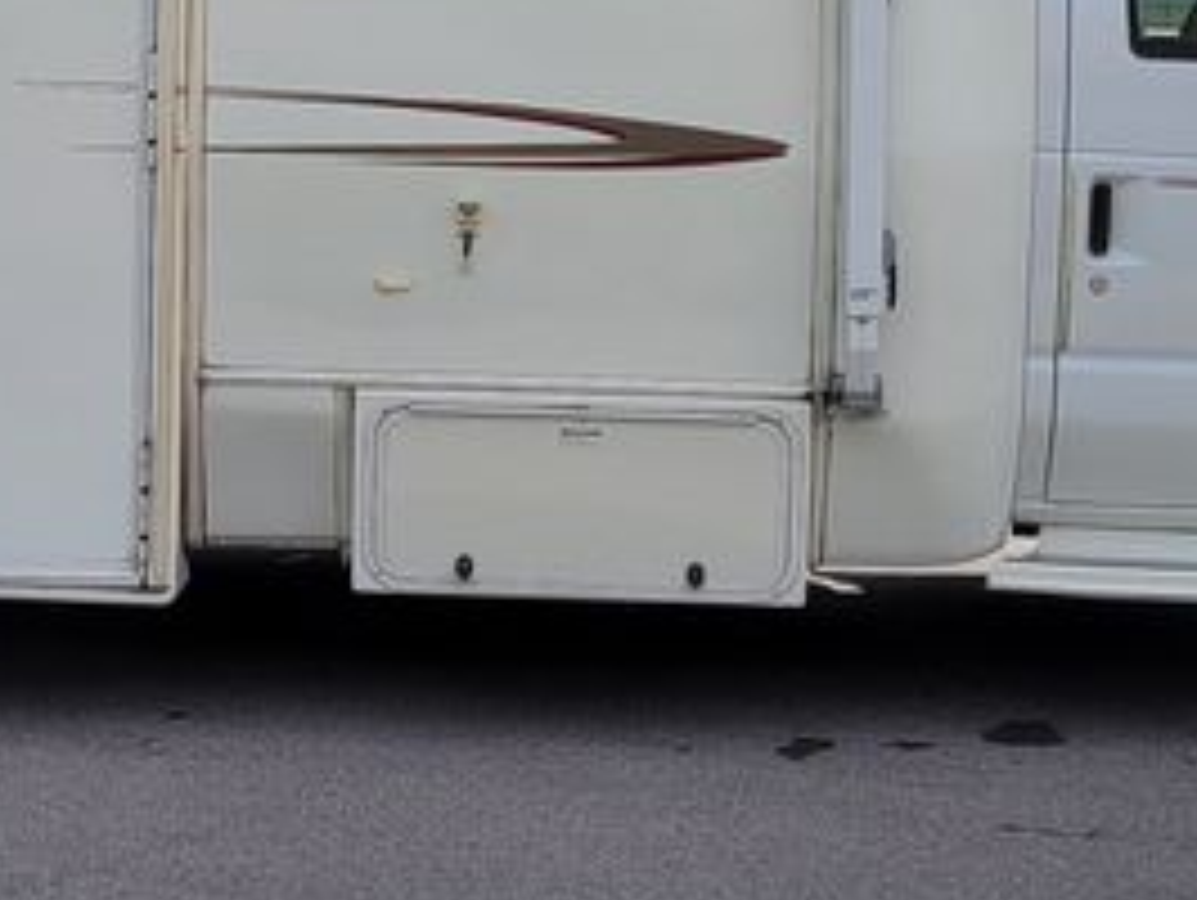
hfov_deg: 19.5
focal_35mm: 100
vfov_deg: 14.7
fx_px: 3461
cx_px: 302
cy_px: 86
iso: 40
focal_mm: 5.4
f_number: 1.8
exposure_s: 1/2558
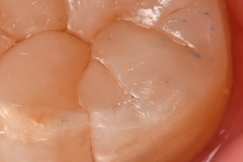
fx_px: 2691
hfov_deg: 5.1
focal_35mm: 399
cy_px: 73
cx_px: -53
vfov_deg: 3.4
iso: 200
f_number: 32
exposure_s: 1/160
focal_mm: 105
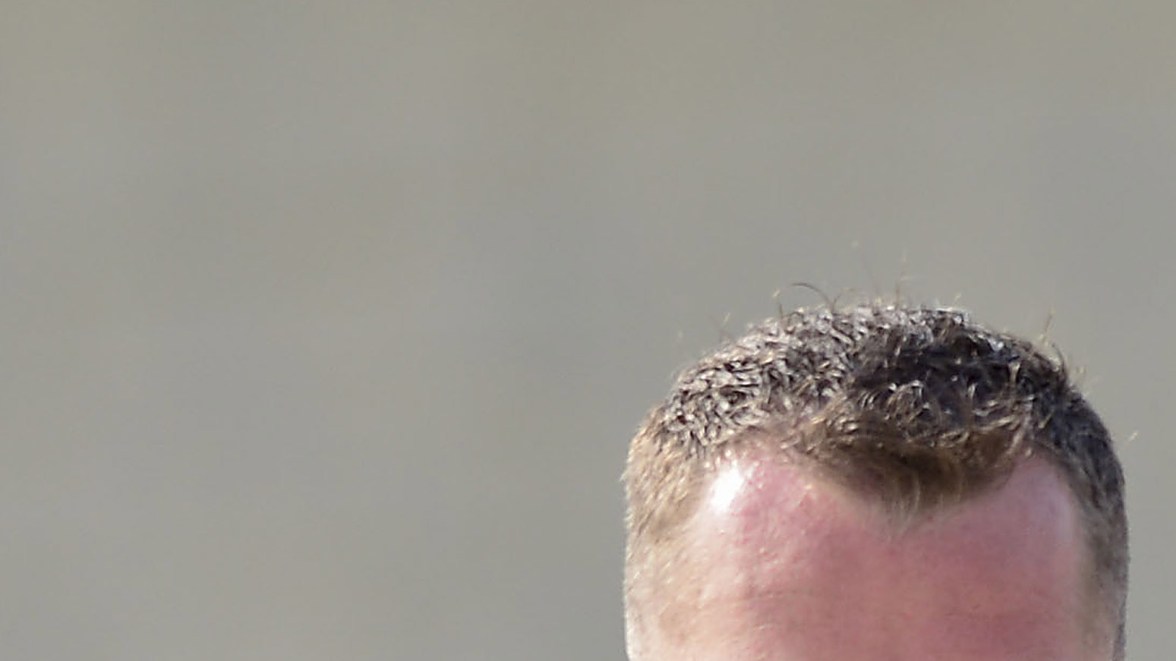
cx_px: 2478
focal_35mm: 1992
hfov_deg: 1.1
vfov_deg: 0.6
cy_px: 1670
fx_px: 62111
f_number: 6.3
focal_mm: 400
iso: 125
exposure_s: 1/320
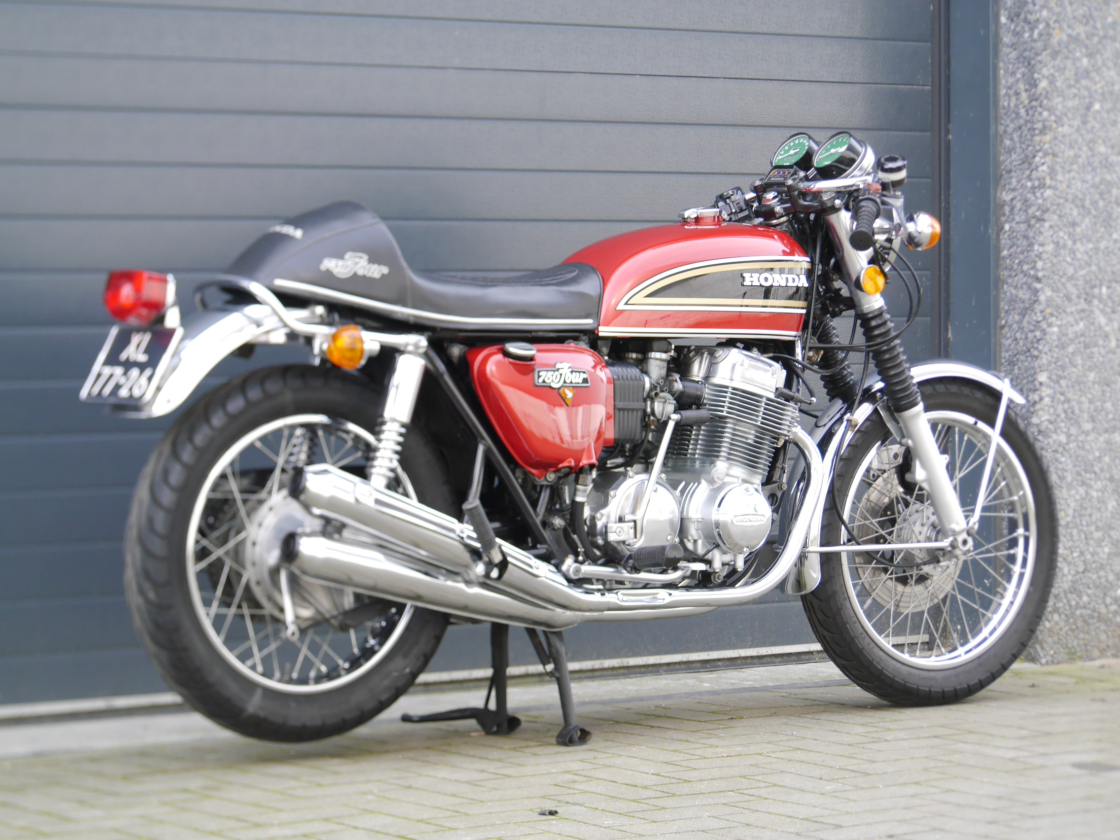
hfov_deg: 15.9
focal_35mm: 124
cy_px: 420
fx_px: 4012
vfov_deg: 12.0
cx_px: 560
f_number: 5
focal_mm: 62
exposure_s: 1/125
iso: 500
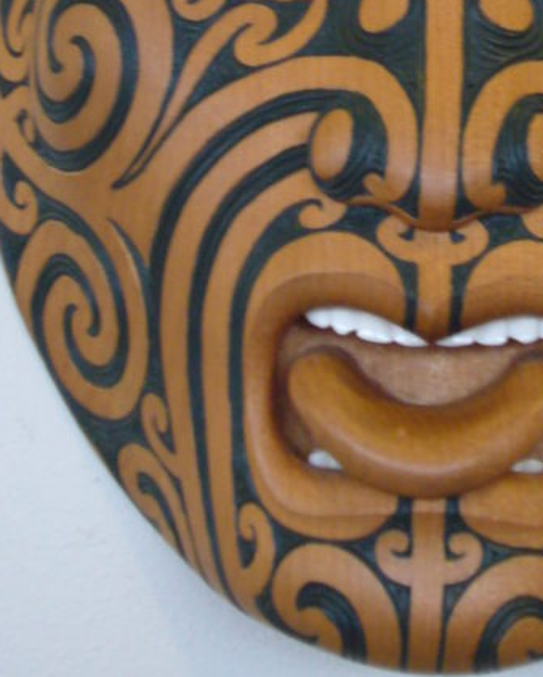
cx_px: 437
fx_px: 2268
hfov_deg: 13.6
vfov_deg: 16.7
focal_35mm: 113
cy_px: 46
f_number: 3.6
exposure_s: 1/15
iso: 160
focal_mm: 8.1
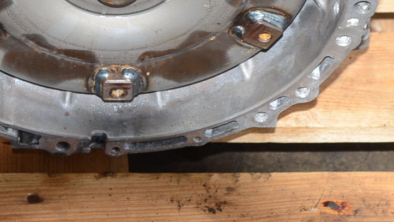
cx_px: 109
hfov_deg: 15.4
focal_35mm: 139
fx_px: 1452
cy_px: -208
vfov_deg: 8.3
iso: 100
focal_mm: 26
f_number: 5
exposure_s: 1/40
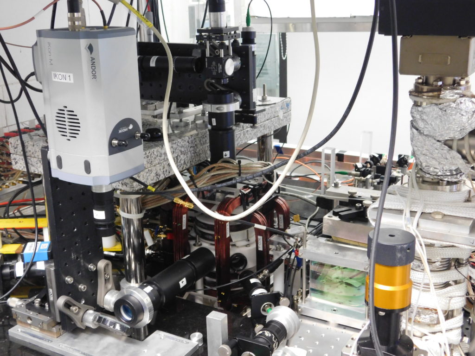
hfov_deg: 42.1
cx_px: 238
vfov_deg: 32.2
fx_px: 617
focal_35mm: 45
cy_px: 178
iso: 400
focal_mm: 8
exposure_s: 1/10
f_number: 3.7
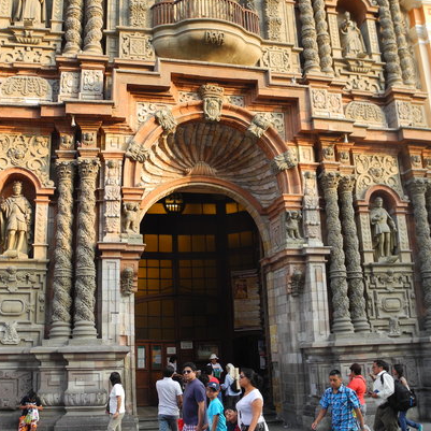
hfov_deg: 44.8
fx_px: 521
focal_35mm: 37
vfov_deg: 44.9
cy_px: 227
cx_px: 187
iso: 100
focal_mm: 6
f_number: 2.8
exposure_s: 1/160
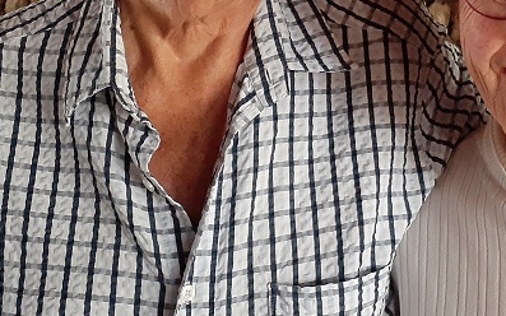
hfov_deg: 28.3
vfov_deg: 17.8
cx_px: 361
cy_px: 22
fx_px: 993
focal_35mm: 72
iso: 640
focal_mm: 3.6
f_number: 1.9
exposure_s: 1/25
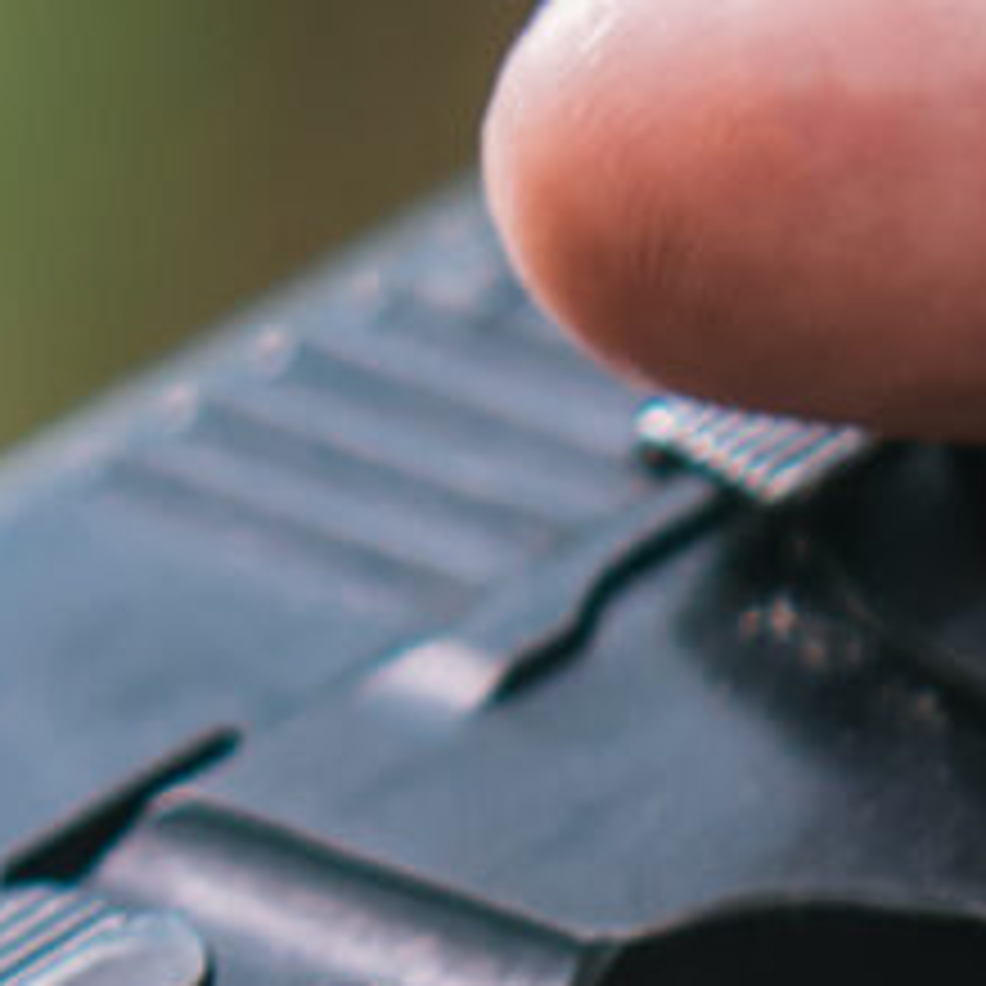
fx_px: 16048
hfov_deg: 3.5
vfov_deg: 3.5
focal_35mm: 498
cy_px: 2659
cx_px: 666
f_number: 2
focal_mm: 50
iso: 200
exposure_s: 1/90
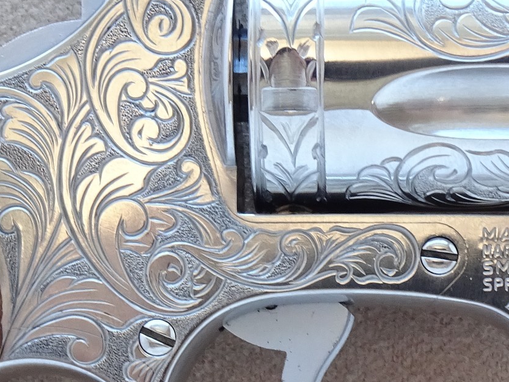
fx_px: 1677
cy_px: 323
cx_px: 329
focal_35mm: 114
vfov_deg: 12.9
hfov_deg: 17.2
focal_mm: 6.56
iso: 200
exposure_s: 1/40
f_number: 4
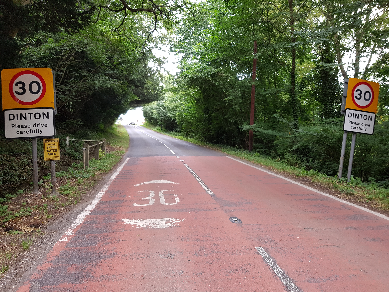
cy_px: 146
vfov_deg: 53.1
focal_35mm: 26
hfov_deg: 67.3
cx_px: 194
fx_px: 292
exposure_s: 1/50
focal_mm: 4.2
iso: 64
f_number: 1.7
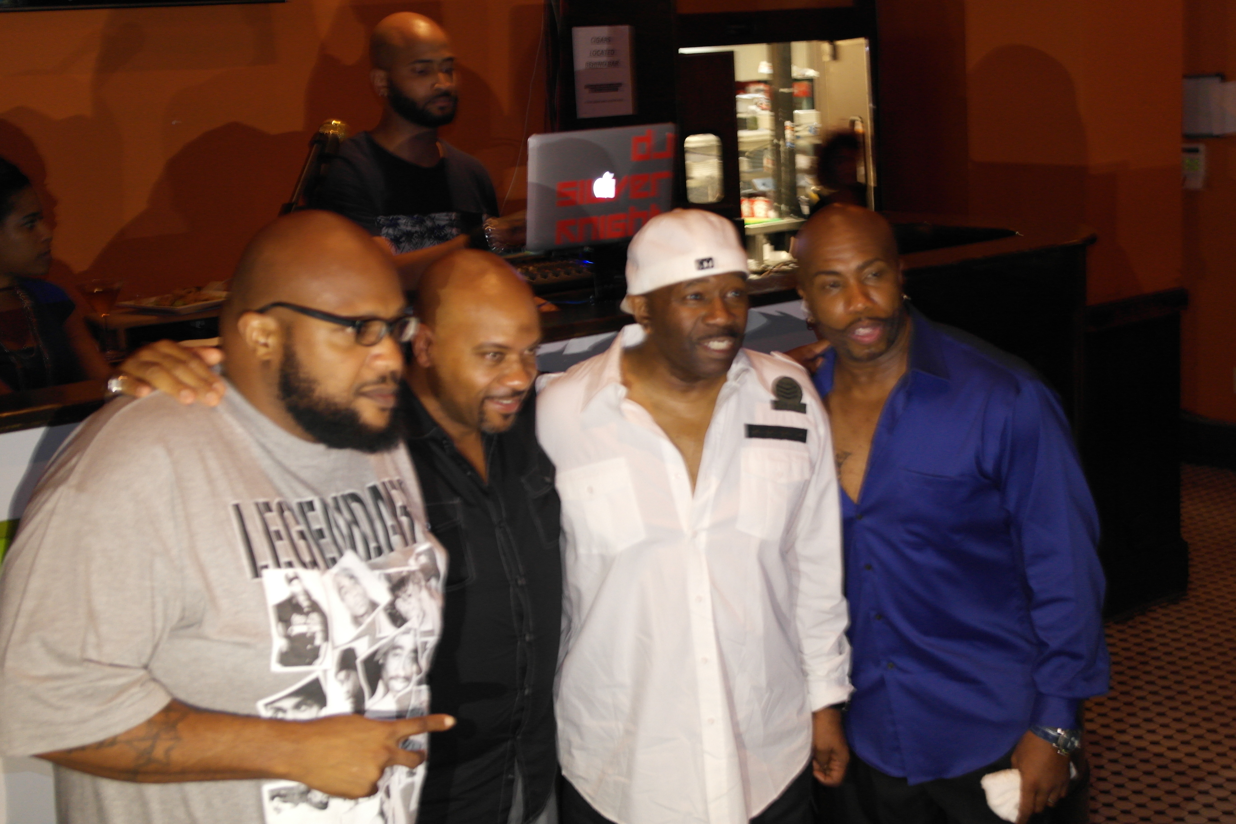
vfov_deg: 25.5
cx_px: 618
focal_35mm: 53
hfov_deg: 37.5
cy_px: 412
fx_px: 1820
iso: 800
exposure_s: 1/10
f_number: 4.5
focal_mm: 35
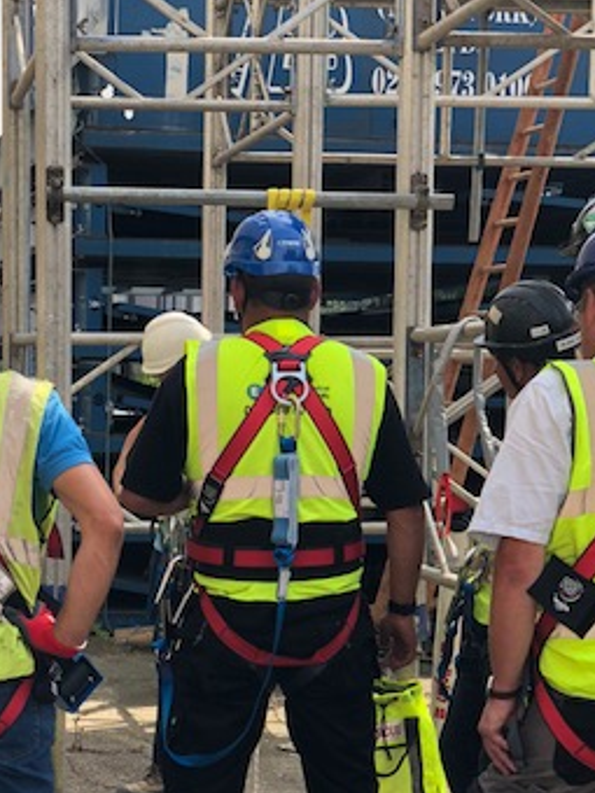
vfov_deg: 19.8
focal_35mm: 98
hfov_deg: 15.0
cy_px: 667
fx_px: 2246
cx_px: 124
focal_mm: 6
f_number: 2.4
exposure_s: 1/233
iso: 16
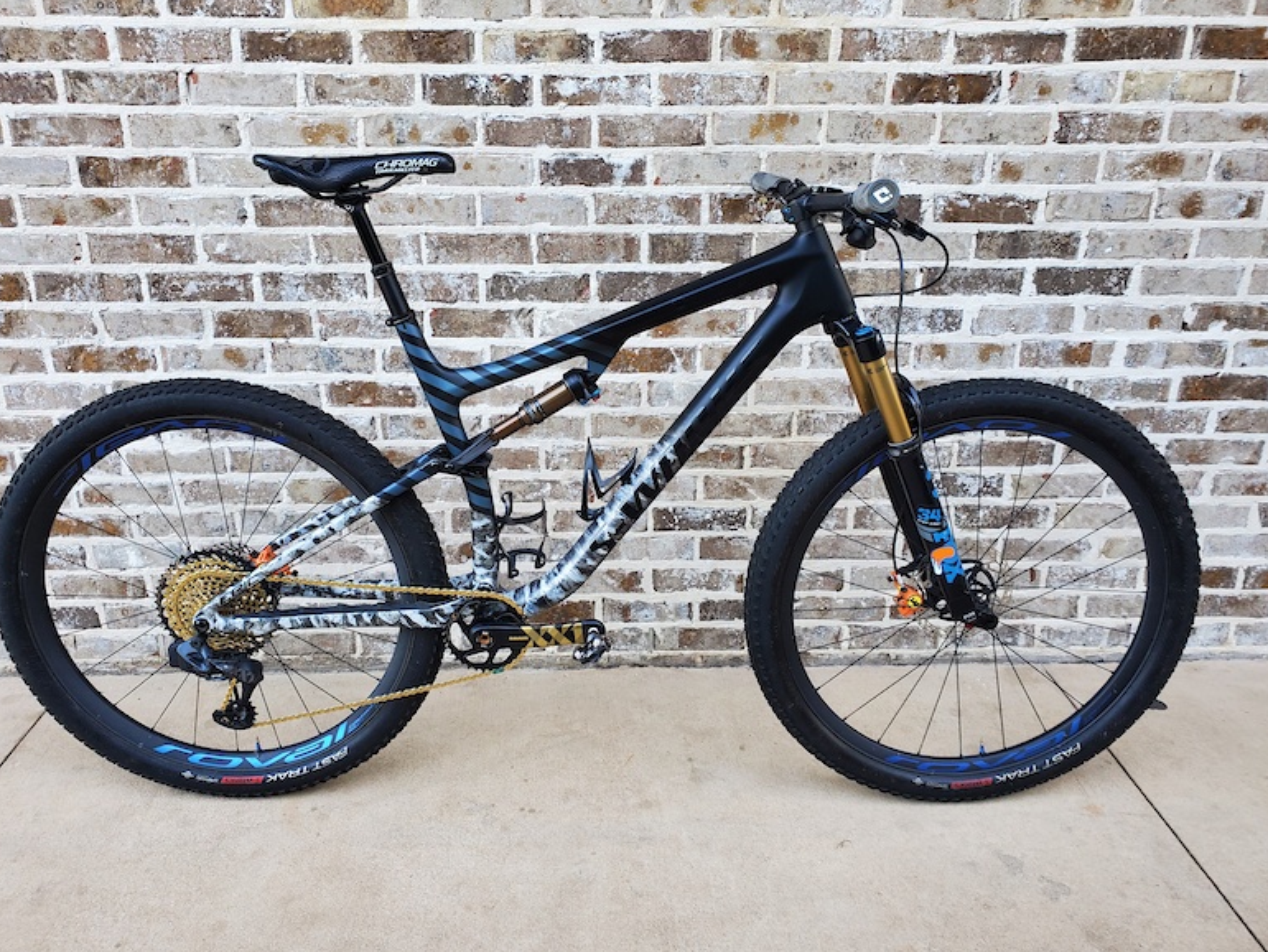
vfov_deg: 51.4
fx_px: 989
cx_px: 621
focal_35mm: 27
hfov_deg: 65.3
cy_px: 483
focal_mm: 4.3
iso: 125
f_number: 2.4
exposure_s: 1/120
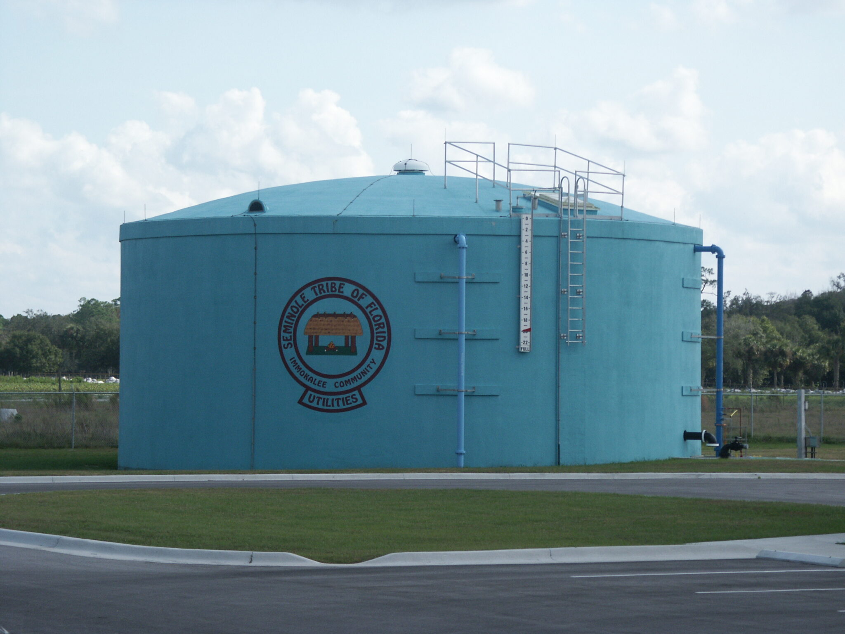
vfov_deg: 11.1
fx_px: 3247
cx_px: 422
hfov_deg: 14.8
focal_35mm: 133
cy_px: 317
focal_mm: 33.73
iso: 100
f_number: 4
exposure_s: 1/1500
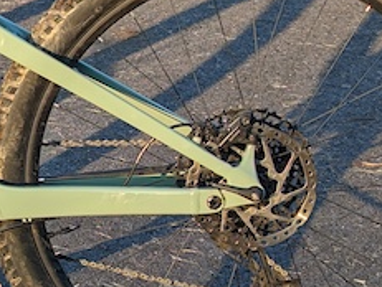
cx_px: -144
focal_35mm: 166
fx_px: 1835
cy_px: 135
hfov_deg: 11.5
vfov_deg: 9.0
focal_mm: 6.81
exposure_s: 1/402
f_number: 1.85
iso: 43
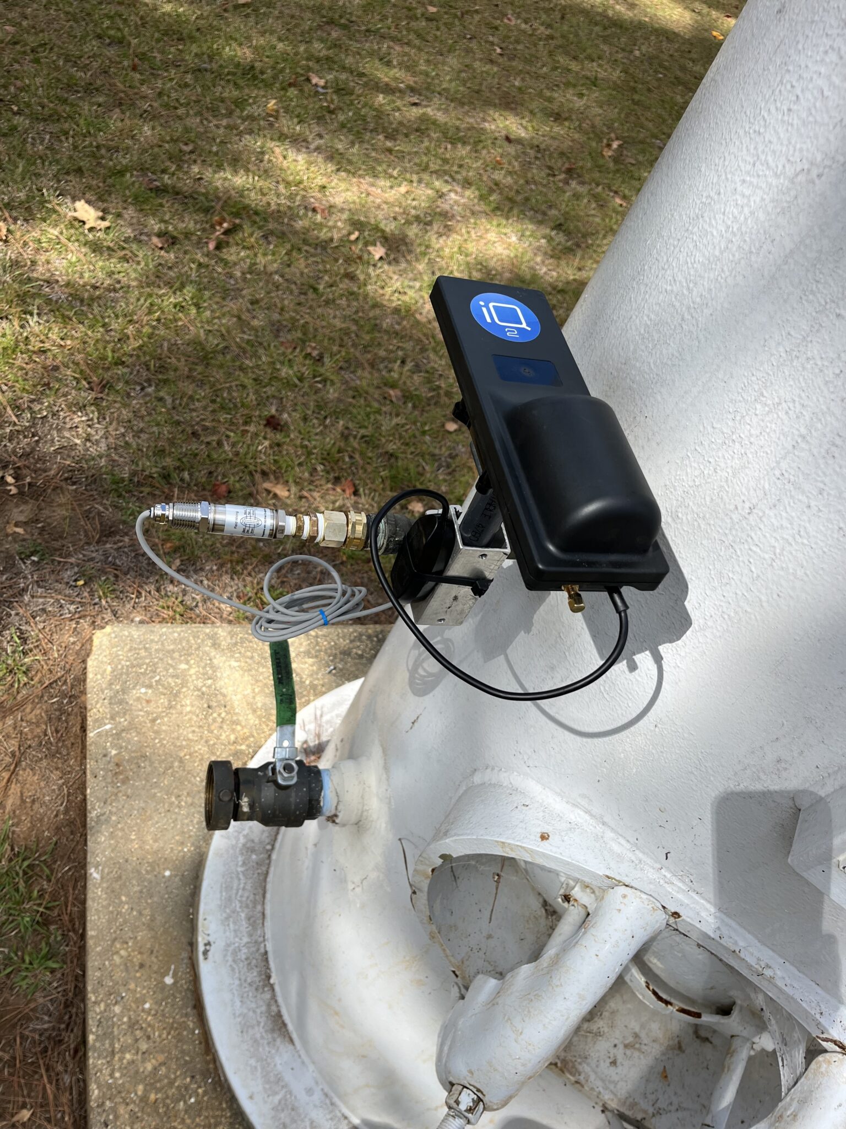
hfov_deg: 53.1
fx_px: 847
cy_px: 564
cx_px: 423
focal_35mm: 26
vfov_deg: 67.3
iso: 50
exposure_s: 1/1923
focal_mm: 5.1
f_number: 1.6
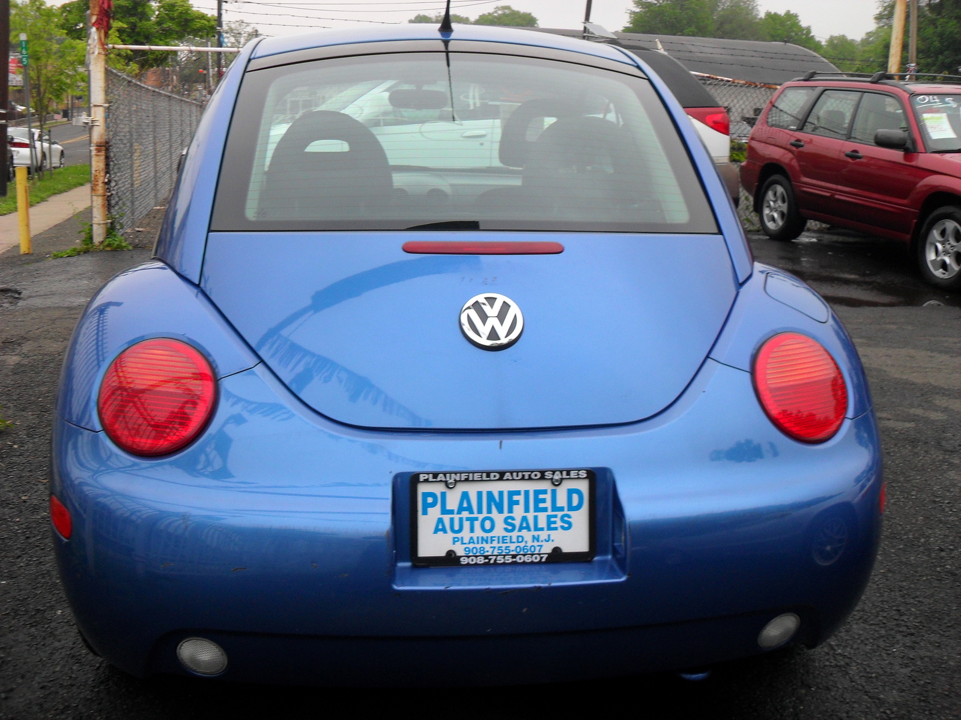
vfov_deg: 40.7
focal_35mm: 35
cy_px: 360
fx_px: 972
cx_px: 480
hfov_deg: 52.6
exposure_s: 1/60
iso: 100
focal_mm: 6.2
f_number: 8.9
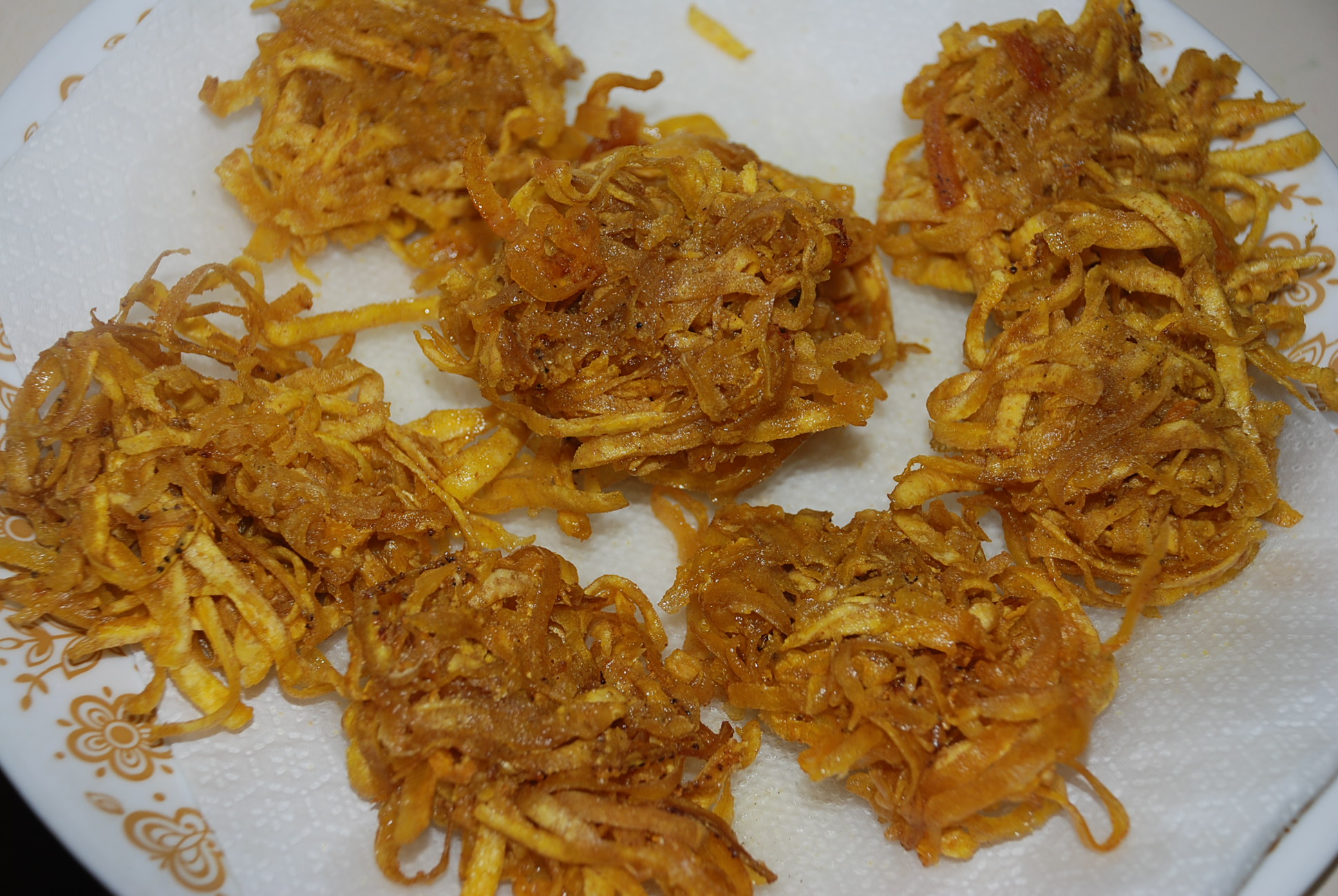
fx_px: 2902
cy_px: 448
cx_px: 669
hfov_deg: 26.0
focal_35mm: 78
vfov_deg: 17.5
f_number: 5
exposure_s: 1/60
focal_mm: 52
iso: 160
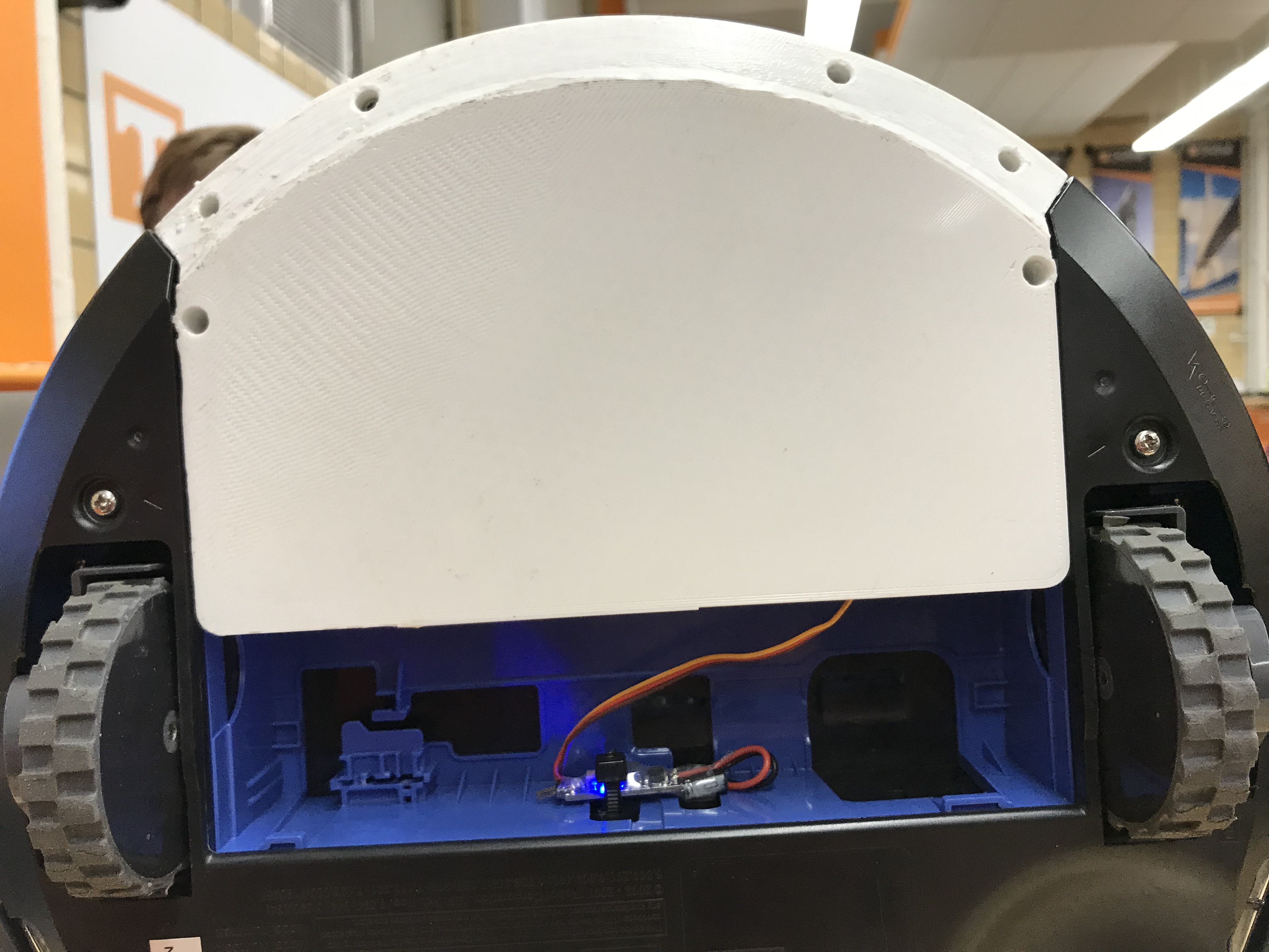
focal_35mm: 28
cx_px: 634
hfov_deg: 63.4
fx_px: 1026
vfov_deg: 49.7
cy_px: 476
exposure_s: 1/30
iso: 32
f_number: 1.8
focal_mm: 3.99
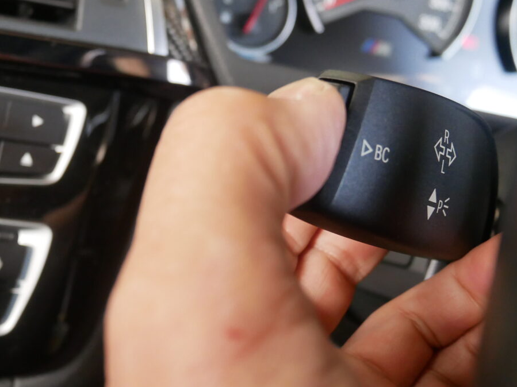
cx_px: 193
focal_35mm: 41
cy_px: 198
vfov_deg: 35.1
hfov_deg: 45.4
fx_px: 612
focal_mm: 12
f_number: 3.5
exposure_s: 1/125
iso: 1250
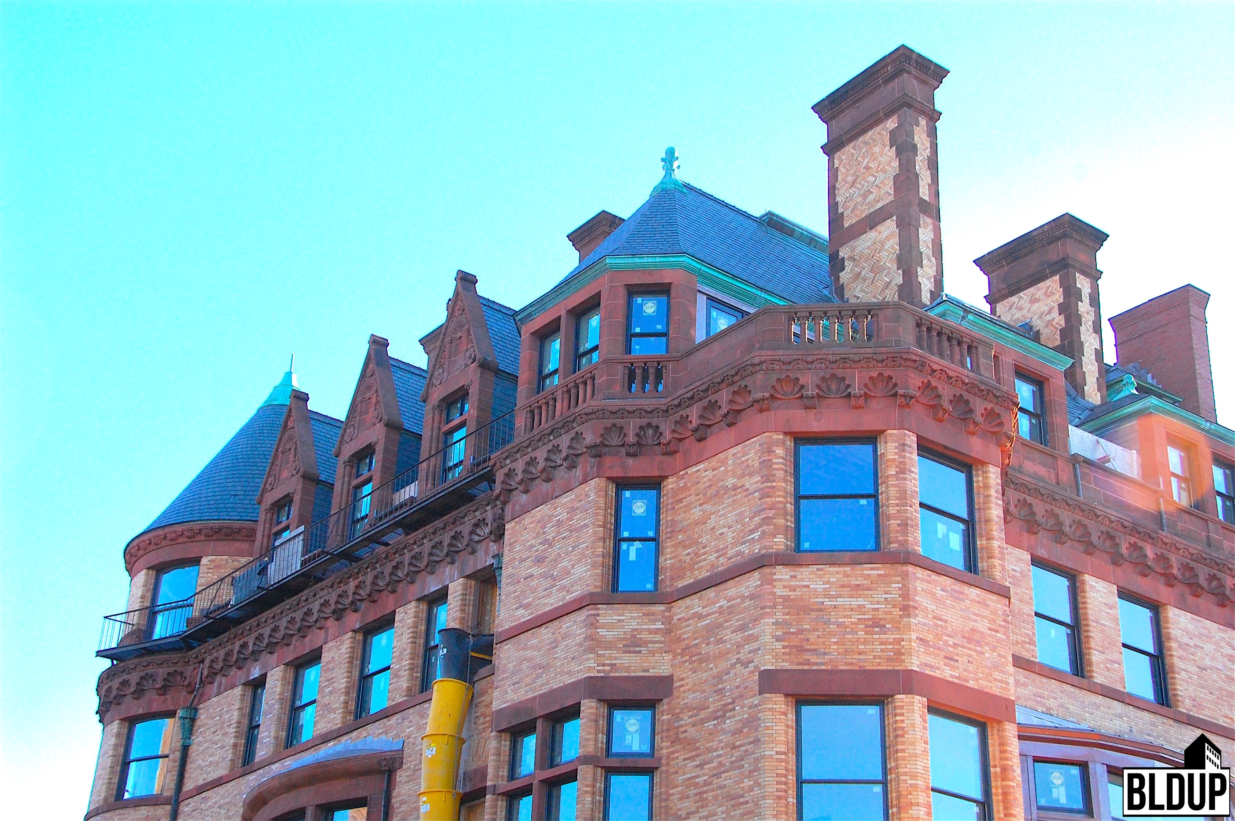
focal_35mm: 51
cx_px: 618
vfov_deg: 26.4
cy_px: 410
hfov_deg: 38.9
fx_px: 1748
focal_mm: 34
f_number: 8
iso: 800
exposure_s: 1/400
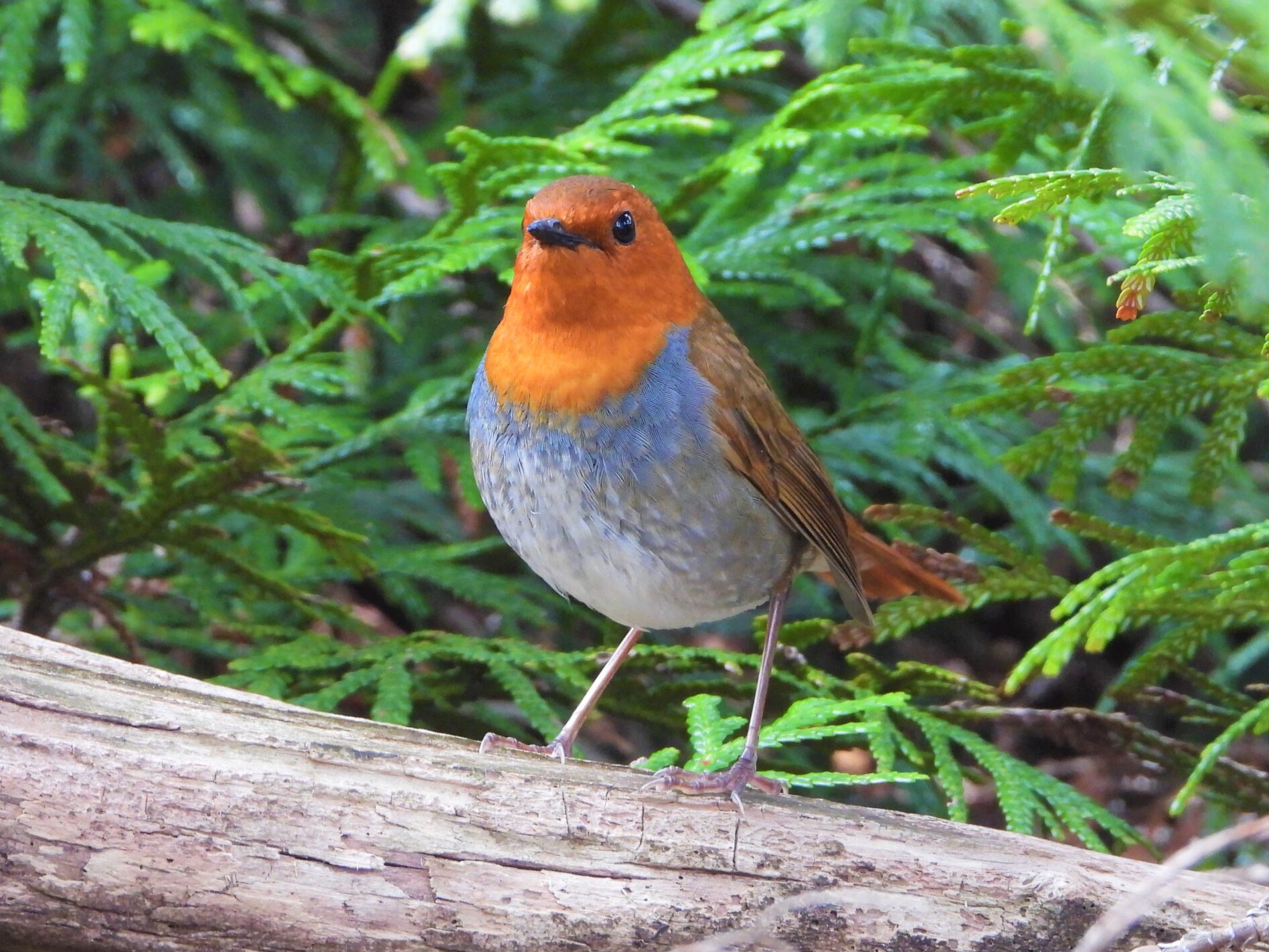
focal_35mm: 810
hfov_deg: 2.4
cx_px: 611
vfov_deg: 1.8
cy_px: 495
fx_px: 29694
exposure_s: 1/80
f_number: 5.6
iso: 800
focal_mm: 135
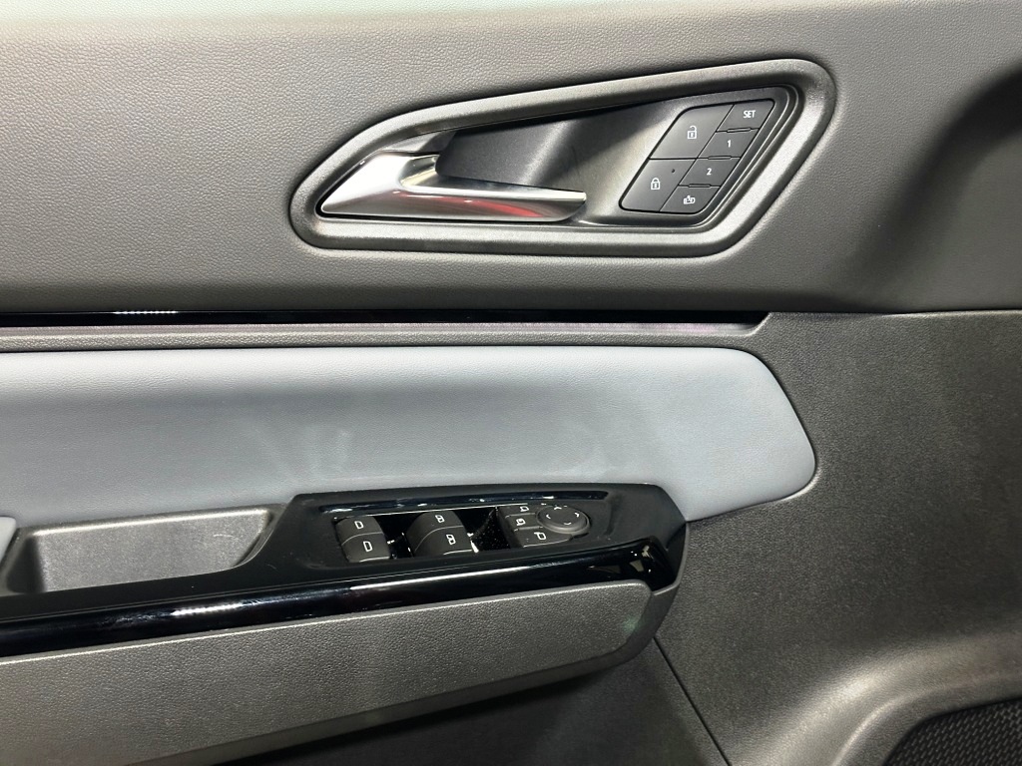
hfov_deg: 39.7
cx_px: 511
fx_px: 1417
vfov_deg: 30.3
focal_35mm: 48
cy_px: 383
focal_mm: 6.86
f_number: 1.78
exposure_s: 1/30
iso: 640
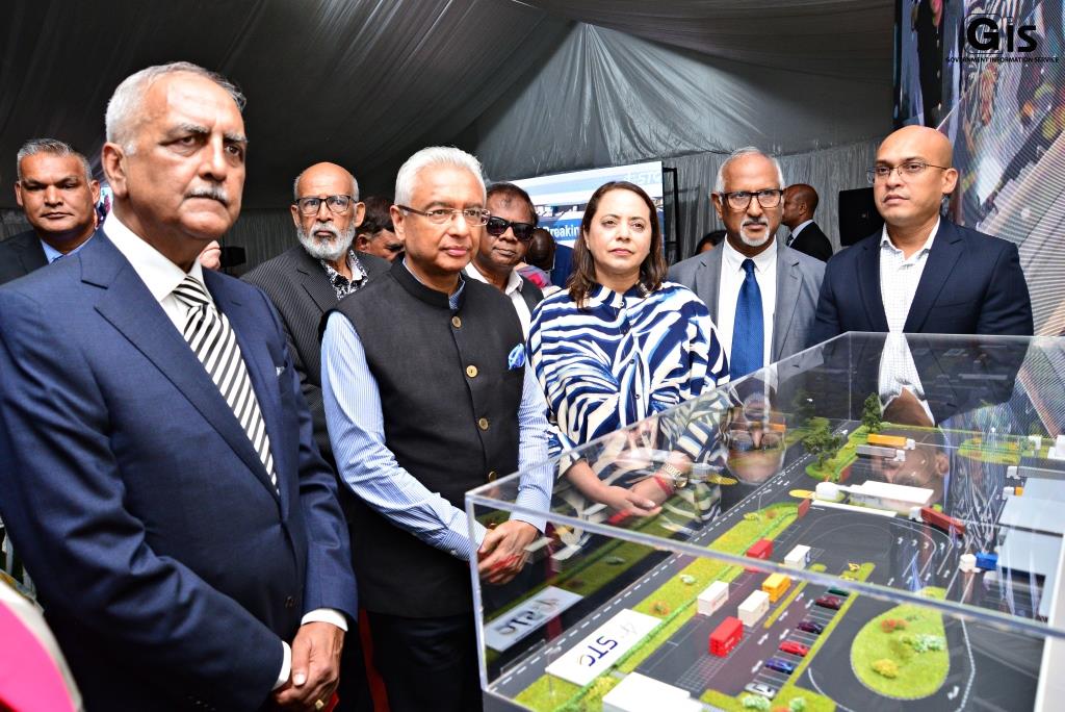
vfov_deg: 53.2
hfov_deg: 73.7
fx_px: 710
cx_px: 532
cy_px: 356
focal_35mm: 24
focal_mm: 24
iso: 2500
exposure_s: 1/200
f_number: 6.3
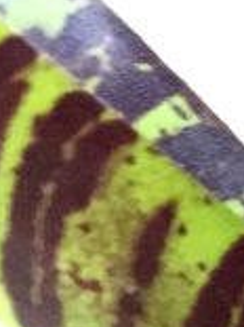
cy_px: 523
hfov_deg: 6.8
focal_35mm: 192
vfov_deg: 9.9
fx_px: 1807
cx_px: 787
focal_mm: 4.15
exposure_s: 1/15
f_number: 2.2
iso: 1000
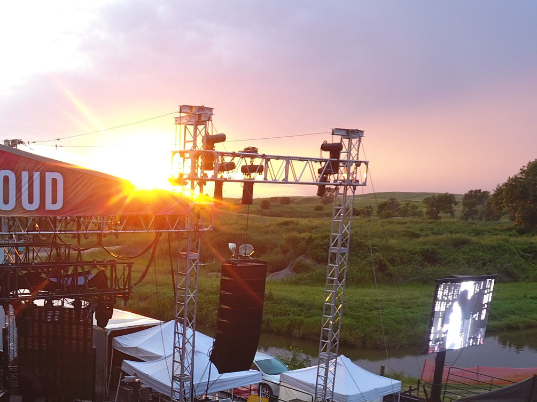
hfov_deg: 41.5
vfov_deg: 31.8
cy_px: 370
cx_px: 91
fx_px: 667
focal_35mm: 43
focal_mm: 3.61
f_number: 2.8
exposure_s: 1/25
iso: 113
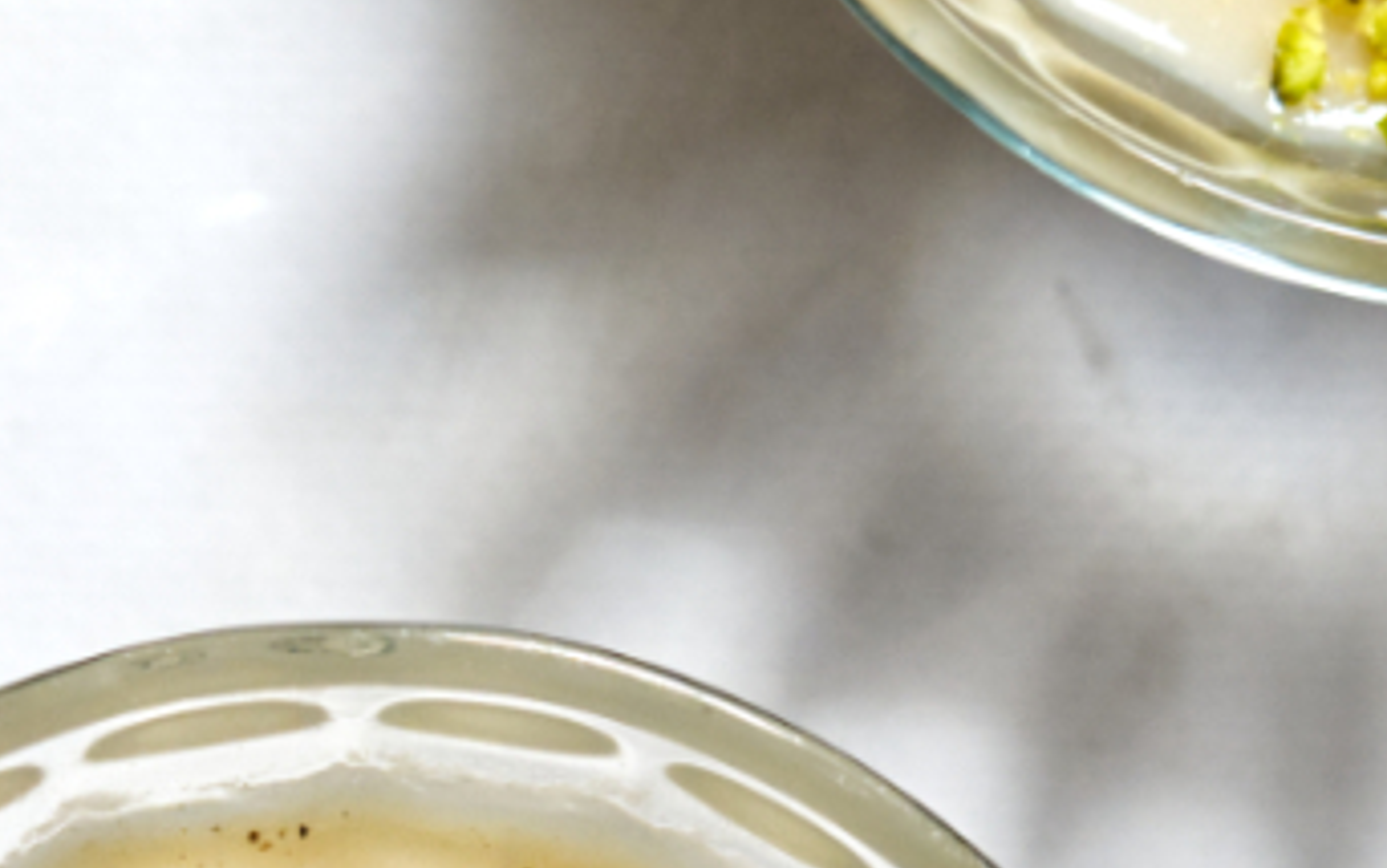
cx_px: 296
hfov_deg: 4.3
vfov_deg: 2.7
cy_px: 1077
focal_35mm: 483
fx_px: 18264
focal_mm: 90
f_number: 3.2
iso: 1250
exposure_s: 1/100
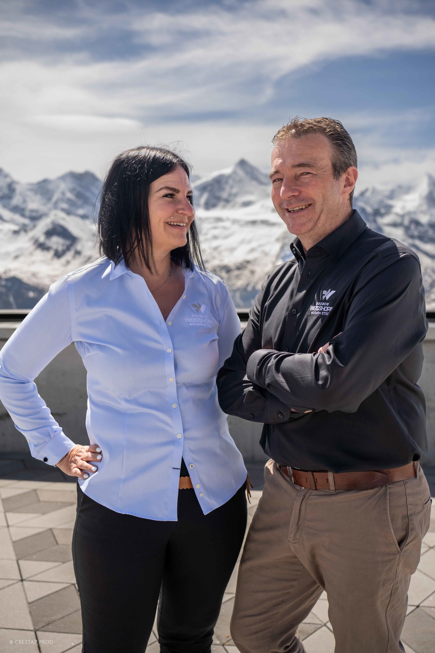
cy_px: 326
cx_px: 218
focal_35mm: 40
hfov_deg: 33.4
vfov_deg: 48.5
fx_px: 725
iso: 160
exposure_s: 1/80
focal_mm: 40
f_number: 4
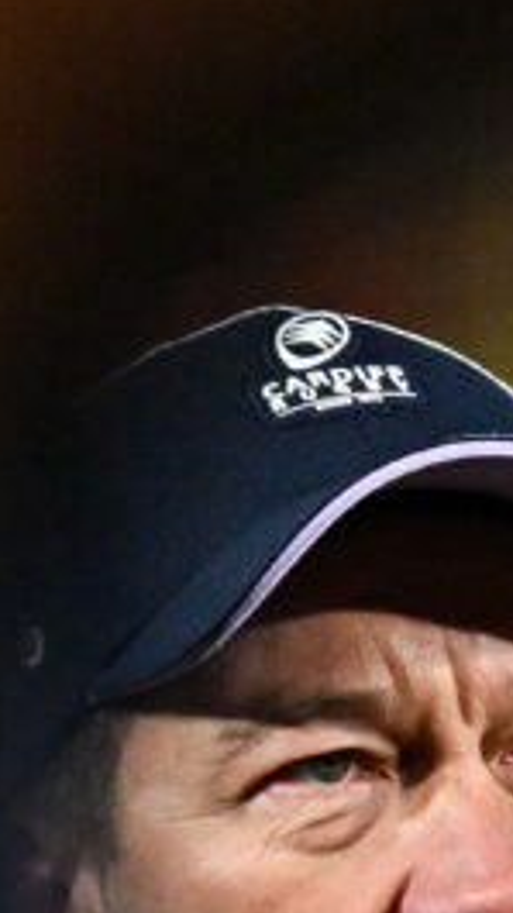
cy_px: 1247
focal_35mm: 1214
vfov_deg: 1.8
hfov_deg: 1.0
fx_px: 29367
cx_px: 1422
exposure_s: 1/2500
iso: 2000
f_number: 2.8
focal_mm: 200
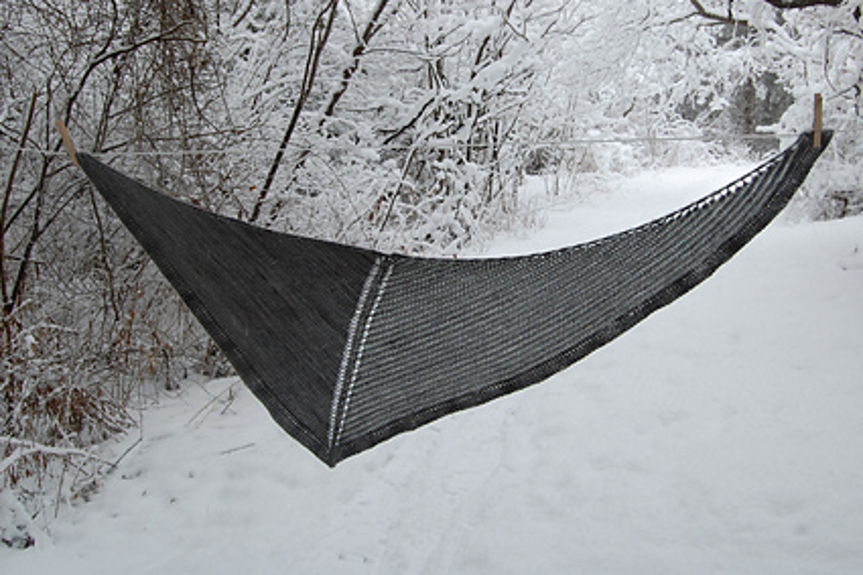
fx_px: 973
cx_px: 469
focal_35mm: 41
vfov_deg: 32.8
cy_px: 239
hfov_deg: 47.8
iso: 200
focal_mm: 23
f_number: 8
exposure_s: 1/125
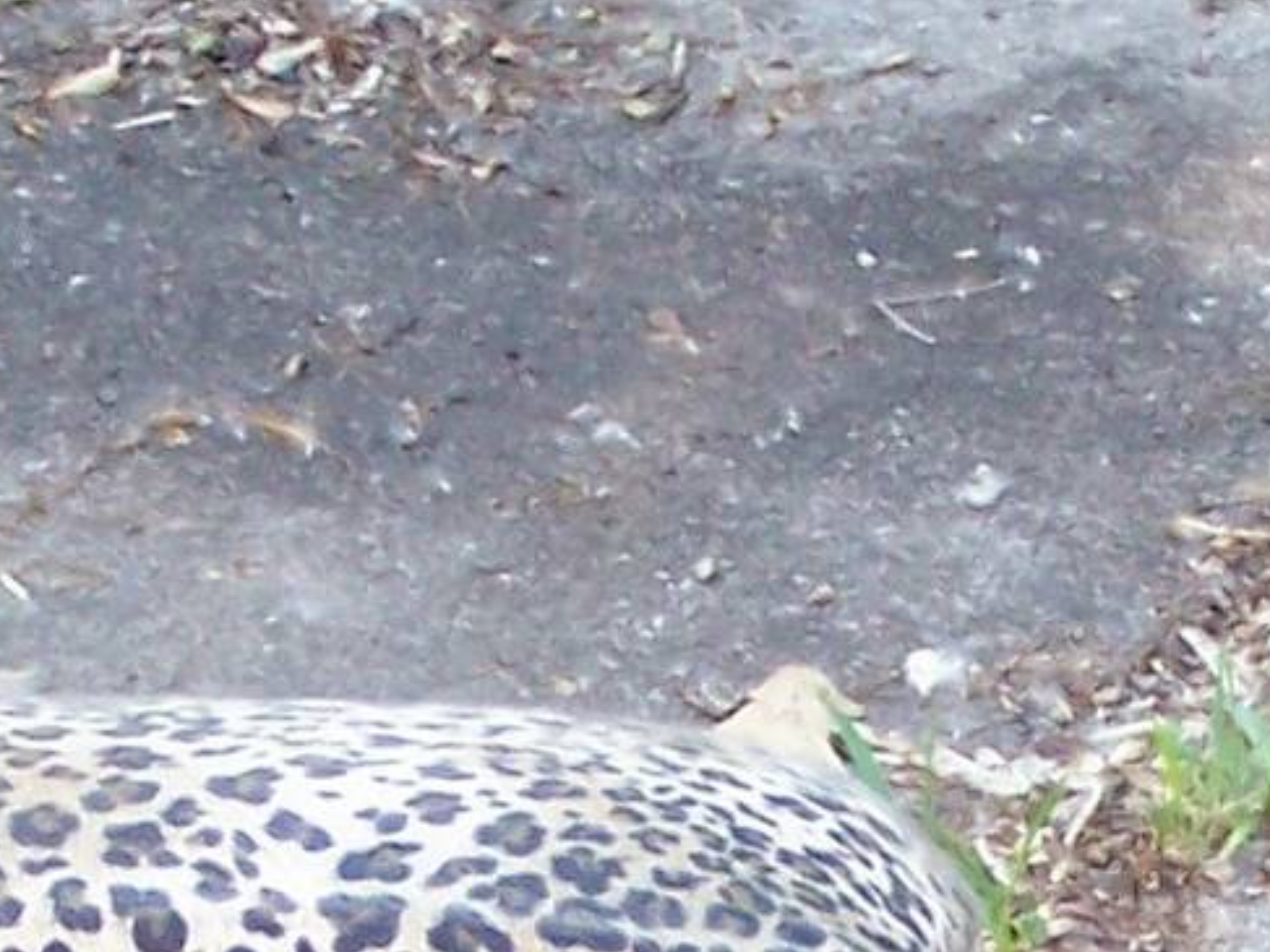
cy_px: 1605
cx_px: 1228
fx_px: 12618
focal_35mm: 344
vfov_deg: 4.3
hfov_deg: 5.7
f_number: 3.2
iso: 140
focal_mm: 11.1
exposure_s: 1/125
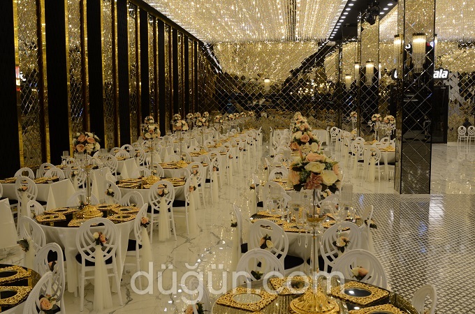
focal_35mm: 36
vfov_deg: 36.7
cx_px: 238
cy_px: 157
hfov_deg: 53.2
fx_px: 474
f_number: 6.3
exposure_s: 1/8
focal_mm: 24
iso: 100
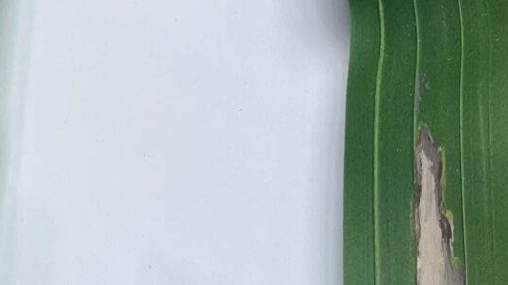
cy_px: 546
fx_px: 1468
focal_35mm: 109
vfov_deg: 10.3
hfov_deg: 19.6
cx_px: 196
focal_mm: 5.1
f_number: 1.6
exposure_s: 1/120
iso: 80
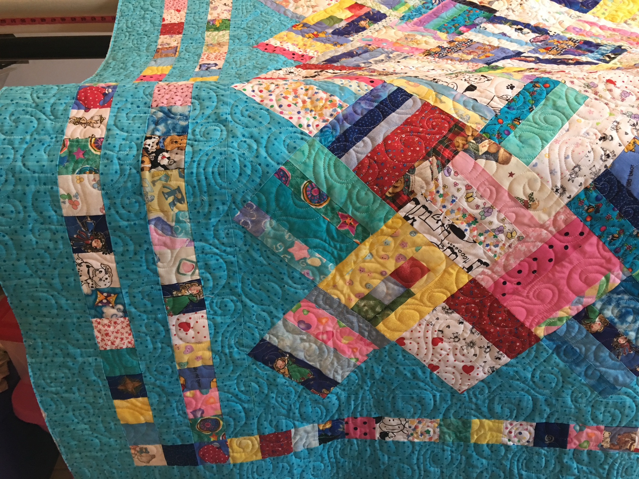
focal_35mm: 29
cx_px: 320
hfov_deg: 61.7
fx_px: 535
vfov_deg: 48.2
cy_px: 240
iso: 64
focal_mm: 4.15
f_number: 2.2
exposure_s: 1/15
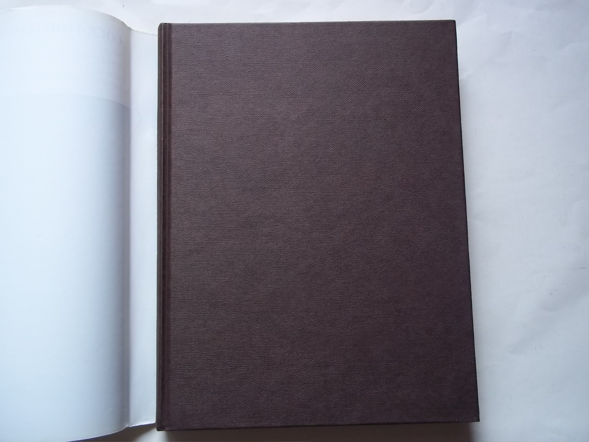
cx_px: 294
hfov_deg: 51.4
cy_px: 221
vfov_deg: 39.7
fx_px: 613
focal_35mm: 36
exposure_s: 1/40
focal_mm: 6.5
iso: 80
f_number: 3.1
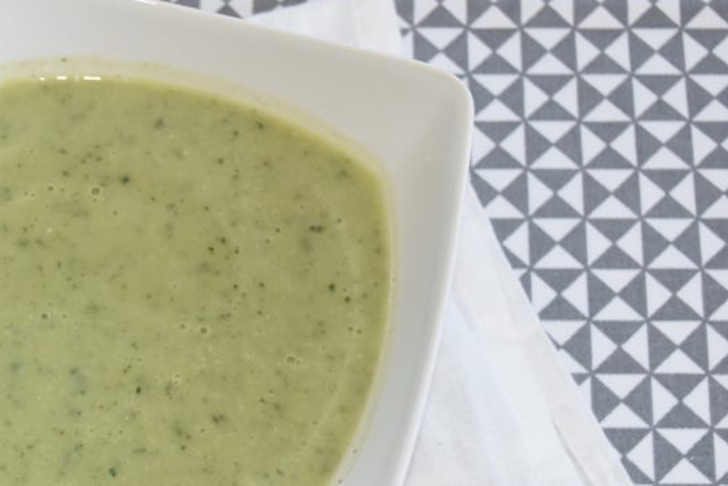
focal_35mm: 93
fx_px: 1881
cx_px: 36
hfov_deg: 21.3
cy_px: 265
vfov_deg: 14.7
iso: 720
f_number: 5.6
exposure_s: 1/125
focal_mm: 32
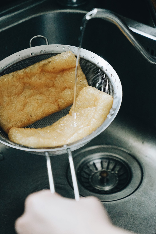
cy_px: 117
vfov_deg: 30.1
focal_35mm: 67
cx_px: 78
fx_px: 435
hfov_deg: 20.3
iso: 3200
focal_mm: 67
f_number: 4
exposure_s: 1/160
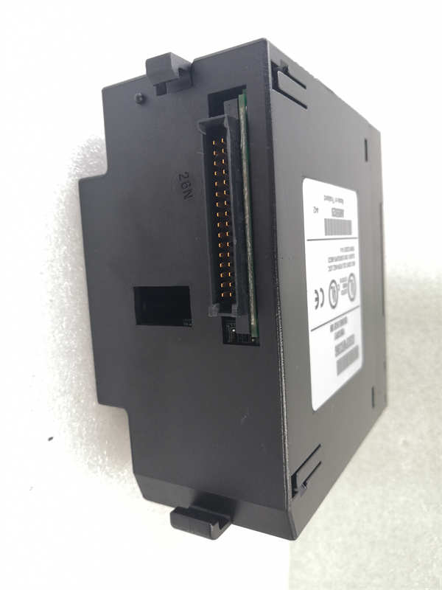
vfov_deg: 65.3
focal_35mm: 27
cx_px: 221
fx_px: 460
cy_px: 295
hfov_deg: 51.4
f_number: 1.8
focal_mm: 3.95
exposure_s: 1/33.3
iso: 200
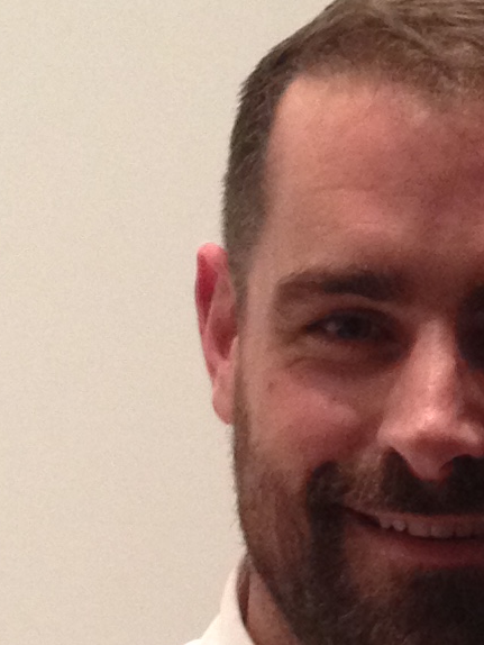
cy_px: 944
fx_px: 3707
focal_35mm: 199
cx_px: 639
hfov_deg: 7.4
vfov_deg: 9.7
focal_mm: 4.28
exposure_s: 1/20
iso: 160
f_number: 2.4
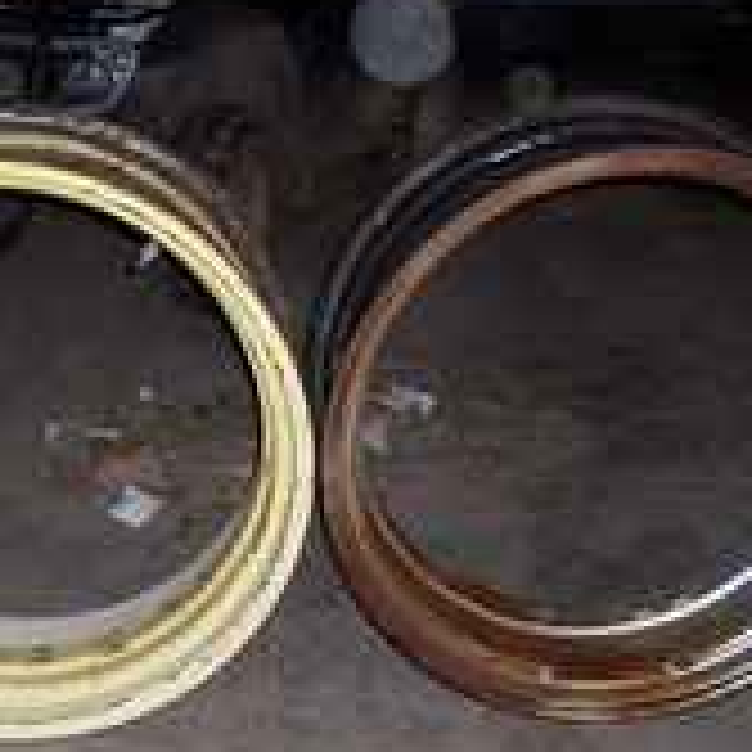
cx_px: 266
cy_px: 518
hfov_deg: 27.6
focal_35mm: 62
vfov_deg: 27.5
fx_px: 1524
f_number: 2.7
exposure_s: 1/60
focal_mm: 5.6
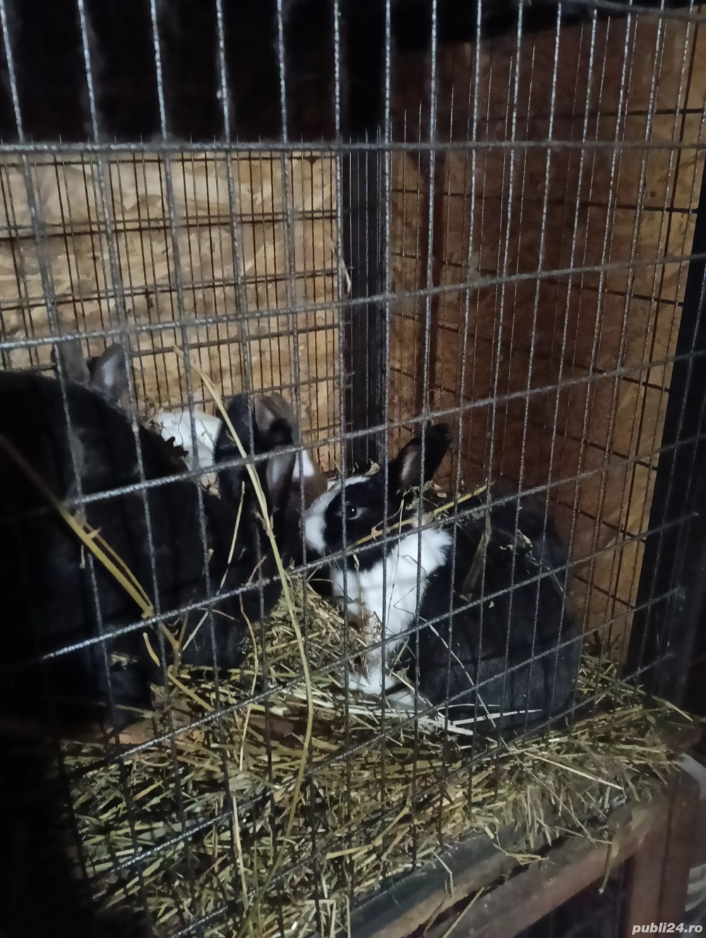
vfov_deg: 65.2
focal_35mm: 27
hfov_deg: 51.5
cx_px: 353
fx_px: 732
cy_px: 469
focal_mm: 3.98
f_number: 1.8
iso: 5000
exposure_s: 1/10
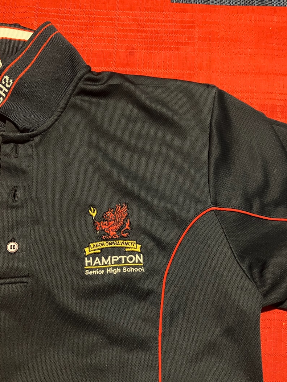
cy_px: 216
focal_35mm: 34
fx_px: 376
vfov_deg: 53.8
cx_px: 144
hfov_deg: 41.8
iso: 640
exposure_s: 1/23
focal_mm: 3.99
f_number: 1.8
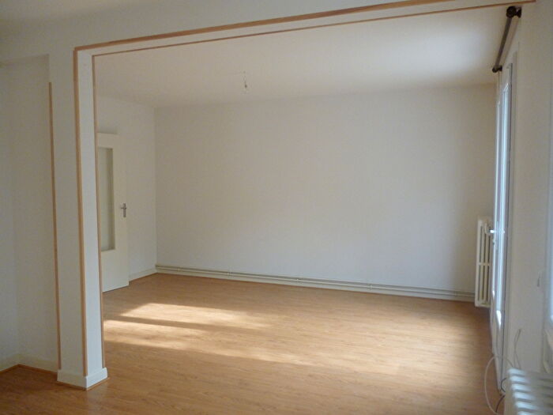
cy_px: 208
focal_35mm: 28
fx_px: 447
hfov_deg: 63.4
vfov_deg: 49.7
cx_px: 276
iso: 320
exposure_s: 1/60
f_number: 3.1
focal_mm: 5
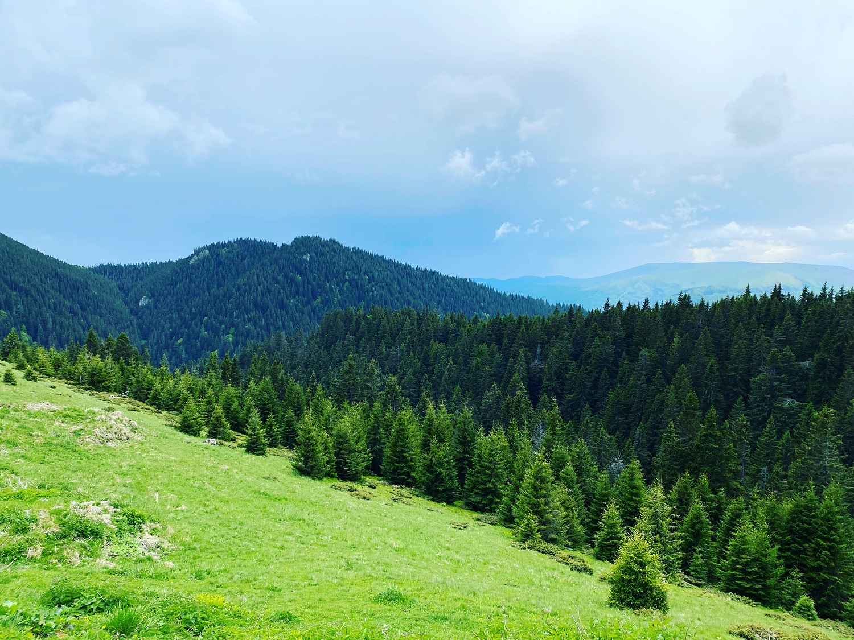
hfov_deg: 67.3
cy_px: 320
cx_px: 427
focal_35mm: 26
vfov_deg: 53.1
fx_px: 641
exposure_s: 1/2183
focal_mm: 4.25
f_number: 1.8
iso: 32
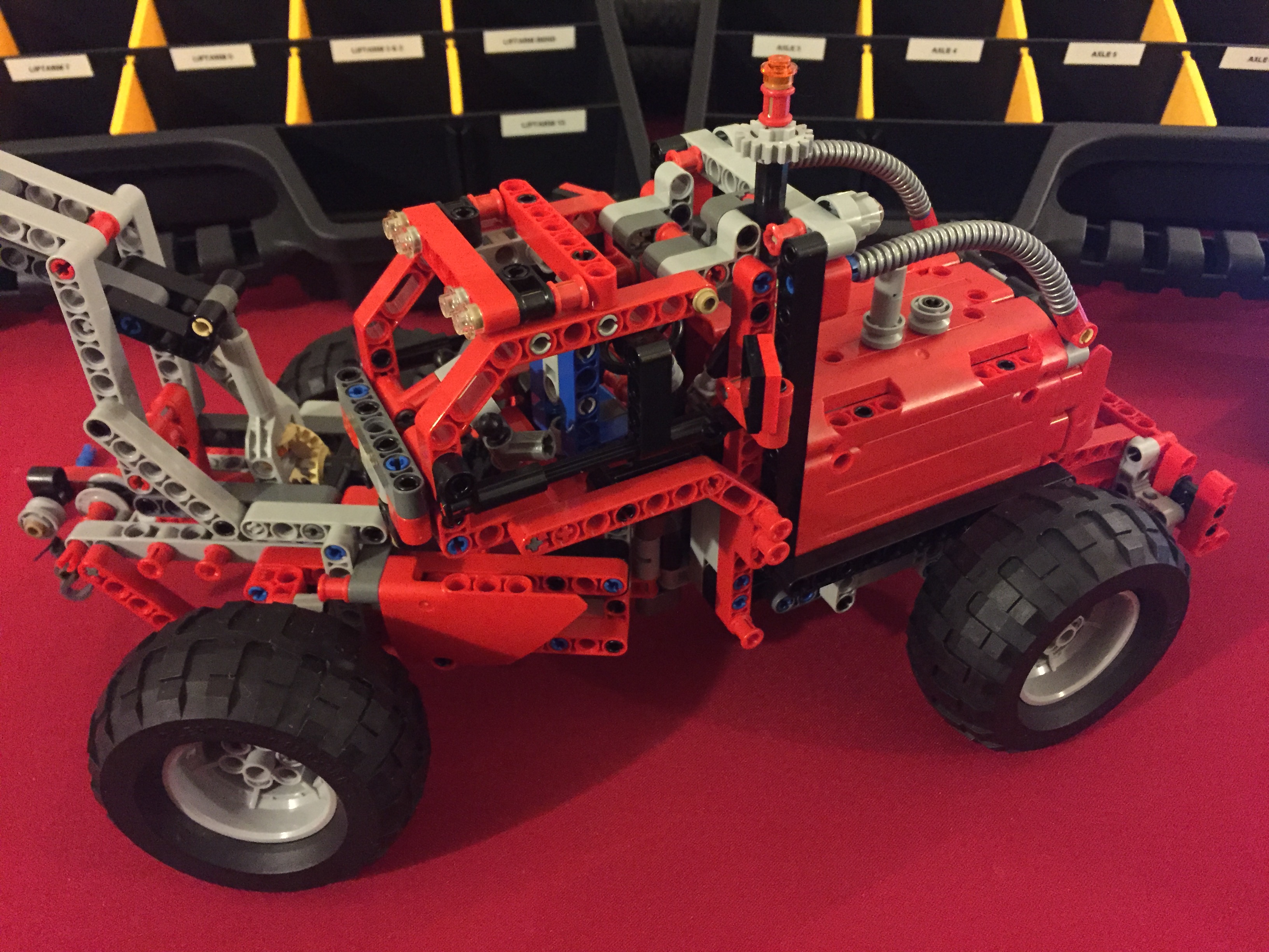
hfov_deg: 61.7
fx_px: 1063
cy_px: 476
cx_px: 634
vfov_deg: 48.2
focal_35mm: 29
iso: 500
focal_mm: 4.15
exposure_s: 1/17
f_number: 2.2
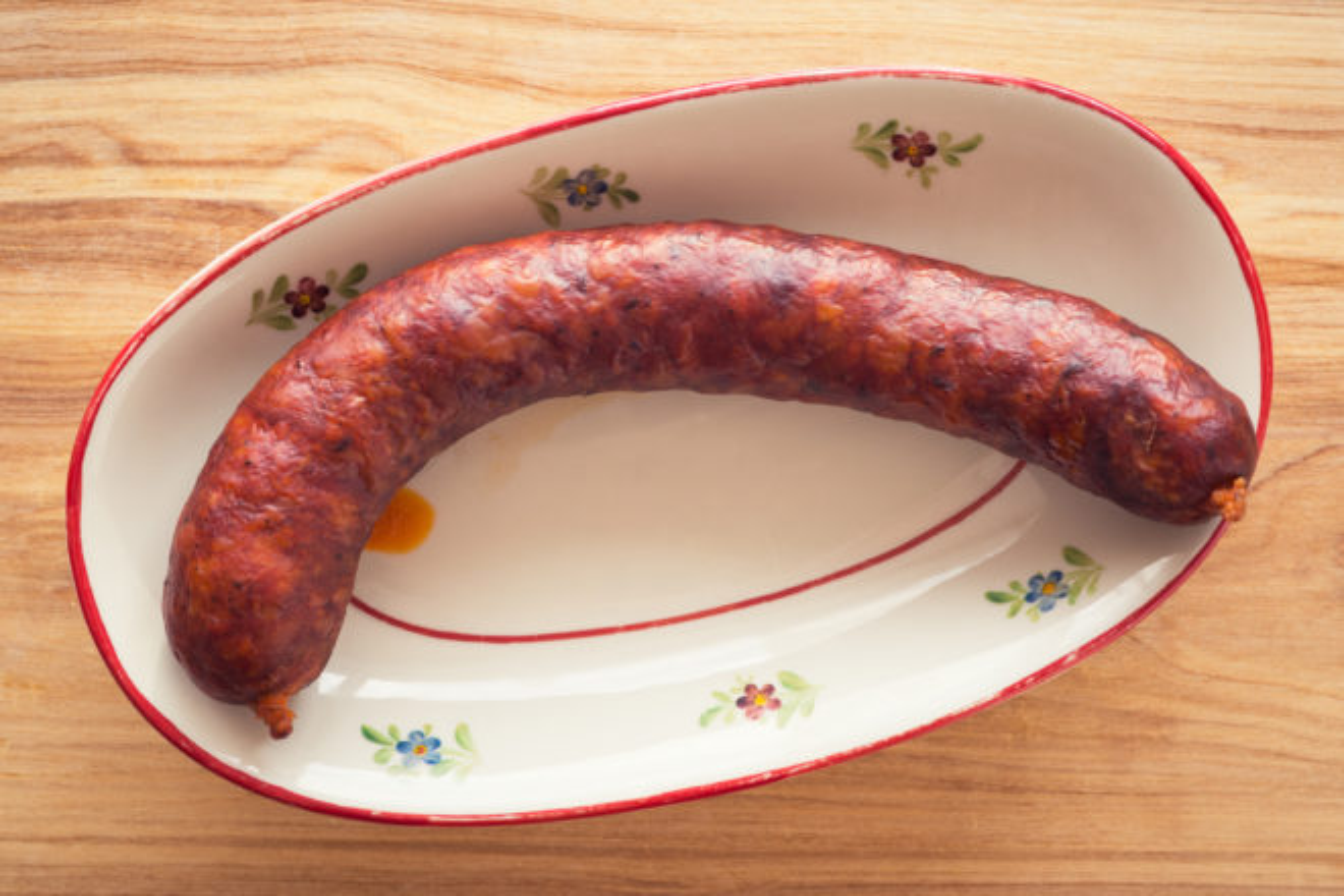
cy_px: 448
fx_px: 2613
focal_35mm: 70
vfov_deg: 19.5
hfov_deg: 28.8
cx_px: 672
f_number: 8
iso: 400
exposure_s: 1/90
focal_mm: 70
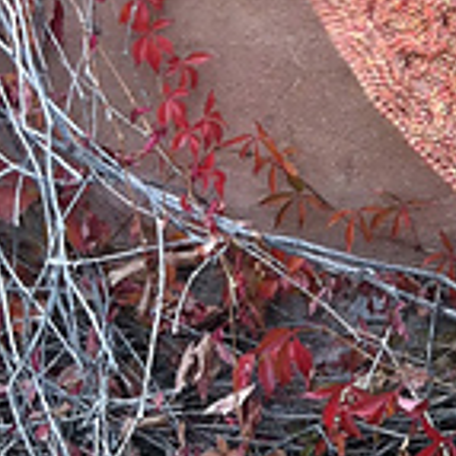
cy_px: 35
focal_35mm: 138
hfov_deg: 11.9
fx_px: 2057
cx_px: 753
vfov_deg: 12.5
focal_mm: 3.85
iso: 100
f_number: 2.8
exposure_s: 1/60
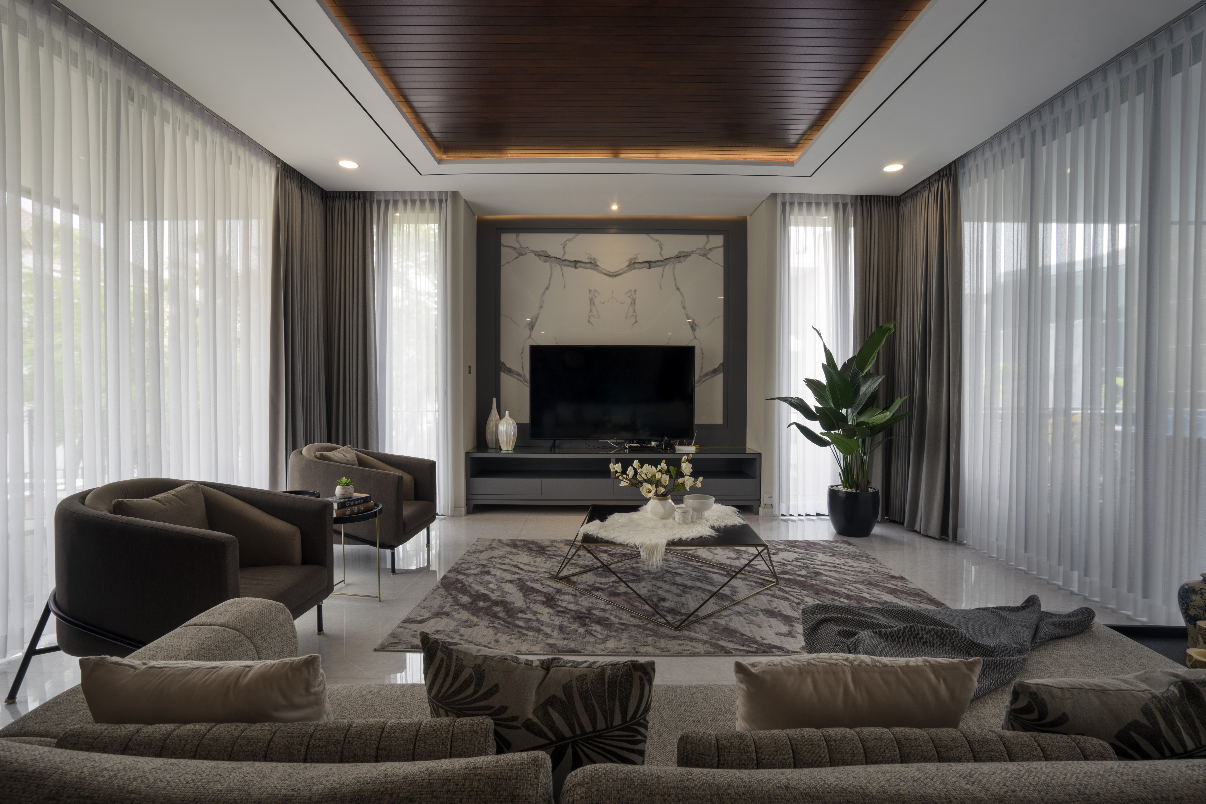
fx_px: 536
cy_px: 402
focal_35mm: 16
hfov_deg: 96.7
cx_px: 603
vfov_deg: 73.7
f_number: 14
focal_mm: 16
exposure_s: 1/4
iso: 100
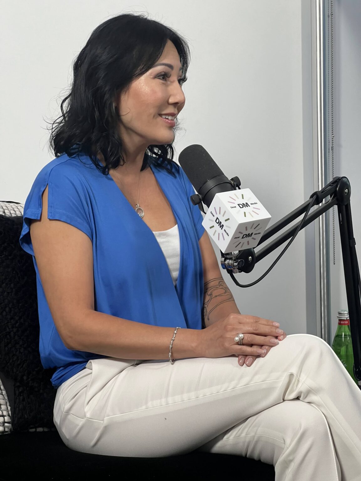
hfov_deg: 19.1
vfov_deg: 25.3
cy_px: 240
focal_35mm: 77
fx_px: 1071
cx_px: 180
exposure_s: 1/81
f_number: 2.8
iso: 200
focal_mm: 9
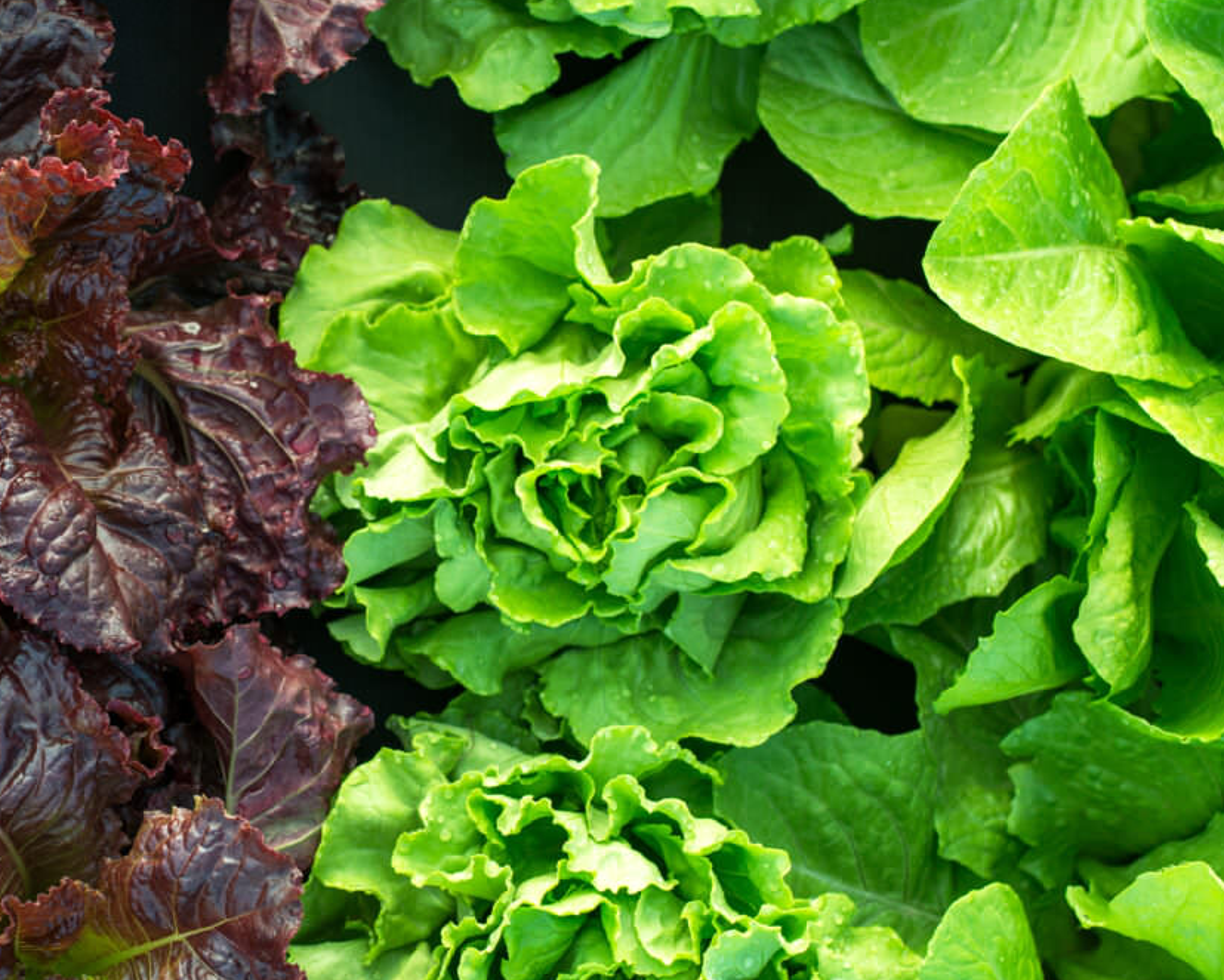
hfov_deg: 29.9
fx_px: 2210
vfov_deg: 25.0
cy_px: 560
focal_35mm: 61
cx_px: 179
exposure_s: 1/640
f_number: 3.5
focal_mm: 35
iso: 200
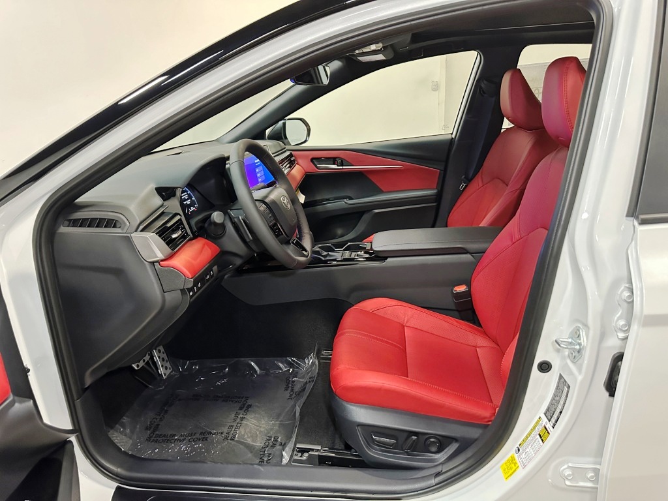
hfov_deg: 71.6
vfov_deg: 56.8
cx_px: 334
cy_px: 250
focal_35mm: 24
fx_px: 463
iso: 640
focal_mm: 6.86
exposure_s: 1/60
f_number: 1.78
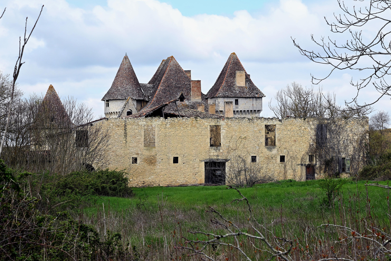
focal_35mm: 105
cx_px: 196
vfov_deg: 13.0
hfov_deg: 19.5
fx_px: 1140
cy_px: 130
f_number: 8
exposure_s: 1/1250
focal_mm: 70
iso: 800
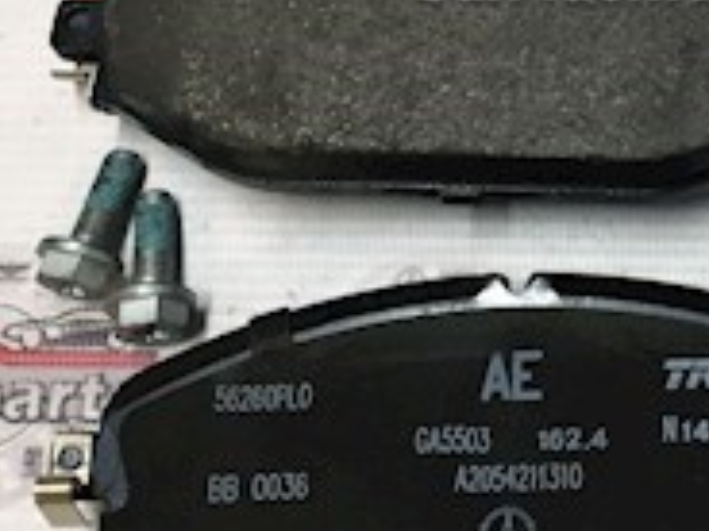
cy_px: -131
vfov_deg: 14.1
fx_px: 2069
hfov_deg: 18.4
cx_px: 859
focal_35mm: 101
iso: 80
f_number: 2.2
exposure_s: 1/33
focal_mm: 4.15
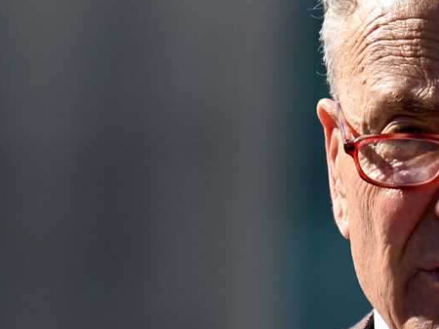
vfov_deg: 1.3
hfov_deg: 1.8
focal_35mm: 1107
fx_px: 14038
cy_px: -41
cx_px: 705
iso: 800
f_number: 4
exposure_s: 1/8000
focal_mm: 195
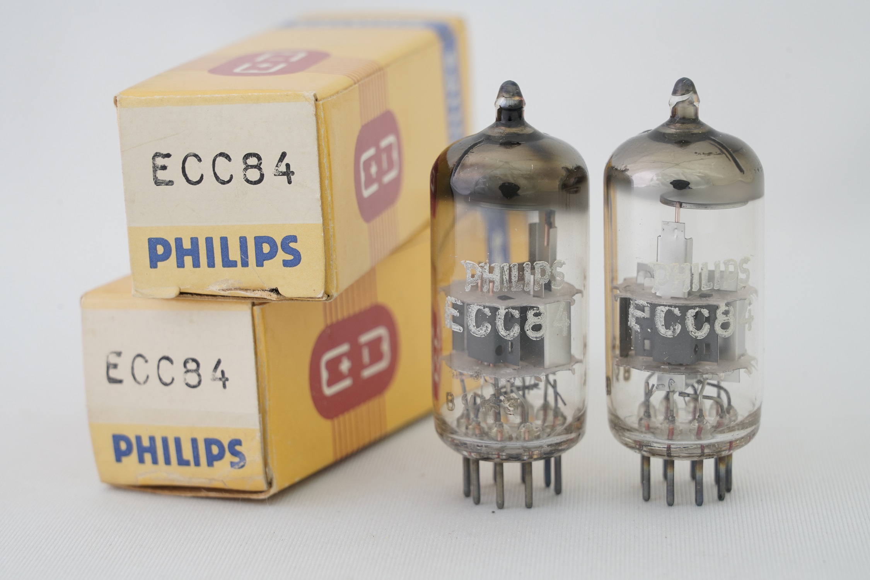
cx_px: 435
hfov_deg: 19.5
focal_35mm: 105
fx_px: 2537
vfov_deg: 13.0
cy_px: 290
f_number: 11
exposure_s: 1/3
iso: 800
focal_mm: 105
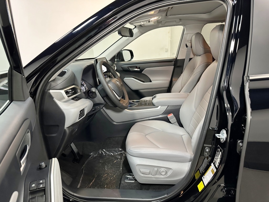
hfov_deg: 71.6
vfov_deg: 56.8
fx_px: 187
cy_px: 101
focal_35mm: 24
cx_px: 134
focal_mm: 6.86
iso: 640
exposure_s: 1/40
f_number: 1.78
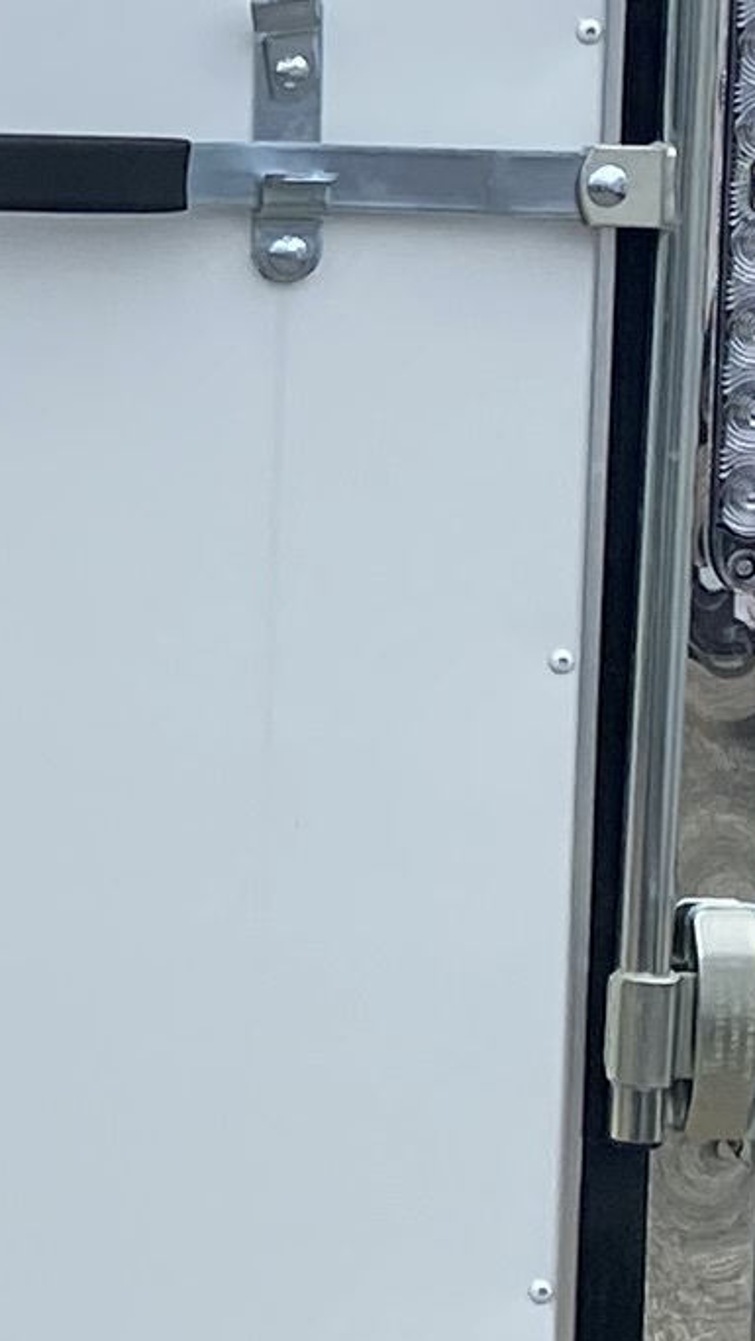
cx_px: -1386
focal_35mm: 167
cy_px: 235
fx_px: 5941
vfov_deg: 12.8
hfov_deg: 6.7
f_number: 1.8
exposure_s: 1/1727
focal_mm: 4.25
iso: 32
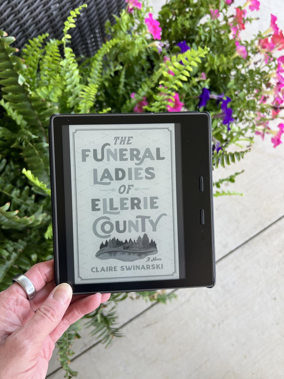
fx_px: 284
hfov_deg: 53.1
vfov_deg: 67.3
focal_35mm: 26
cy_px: 190
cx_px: 142
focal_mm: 5.7
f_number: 1.5
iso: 40
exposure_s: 1/160
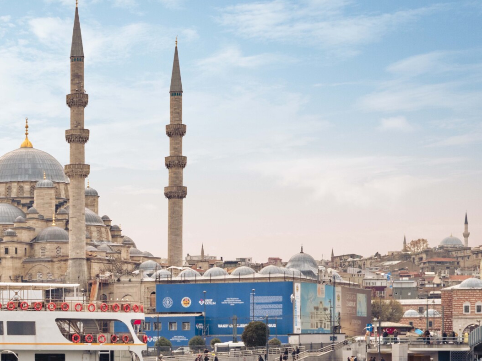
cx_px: -67
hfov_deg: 17.7
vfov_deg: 13.6
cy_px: 385
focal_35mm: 107
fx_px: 1490
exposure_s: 1/500
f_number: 14
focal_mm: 55.5
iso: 1600
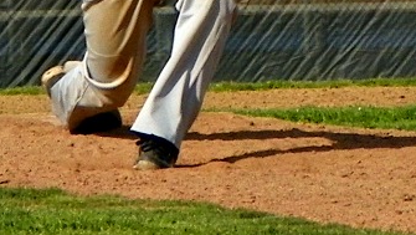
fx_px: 5806
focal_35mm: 526
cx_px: 165
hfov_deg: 4.1
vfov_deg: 2.3
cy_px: -81
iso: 64
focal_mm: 31.7
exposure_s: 1/640
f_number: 5
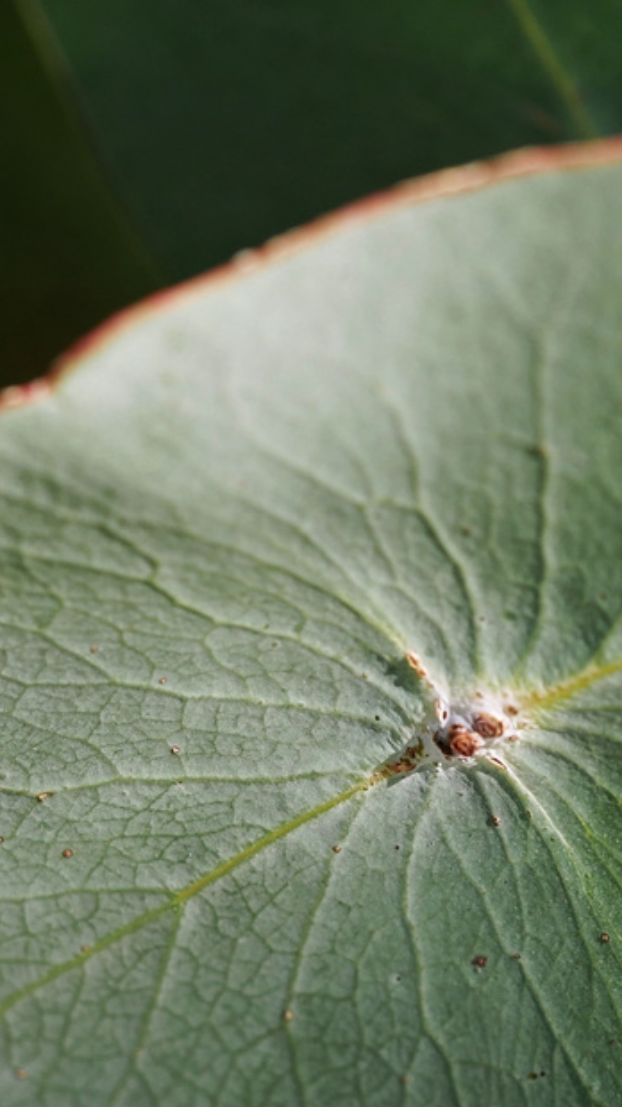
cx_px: 688
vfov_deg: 7.1
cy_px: 726
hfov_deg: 4.0
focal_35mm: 304
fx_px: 8917
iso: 200
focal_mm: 60
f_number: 3.2
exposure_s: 1/250
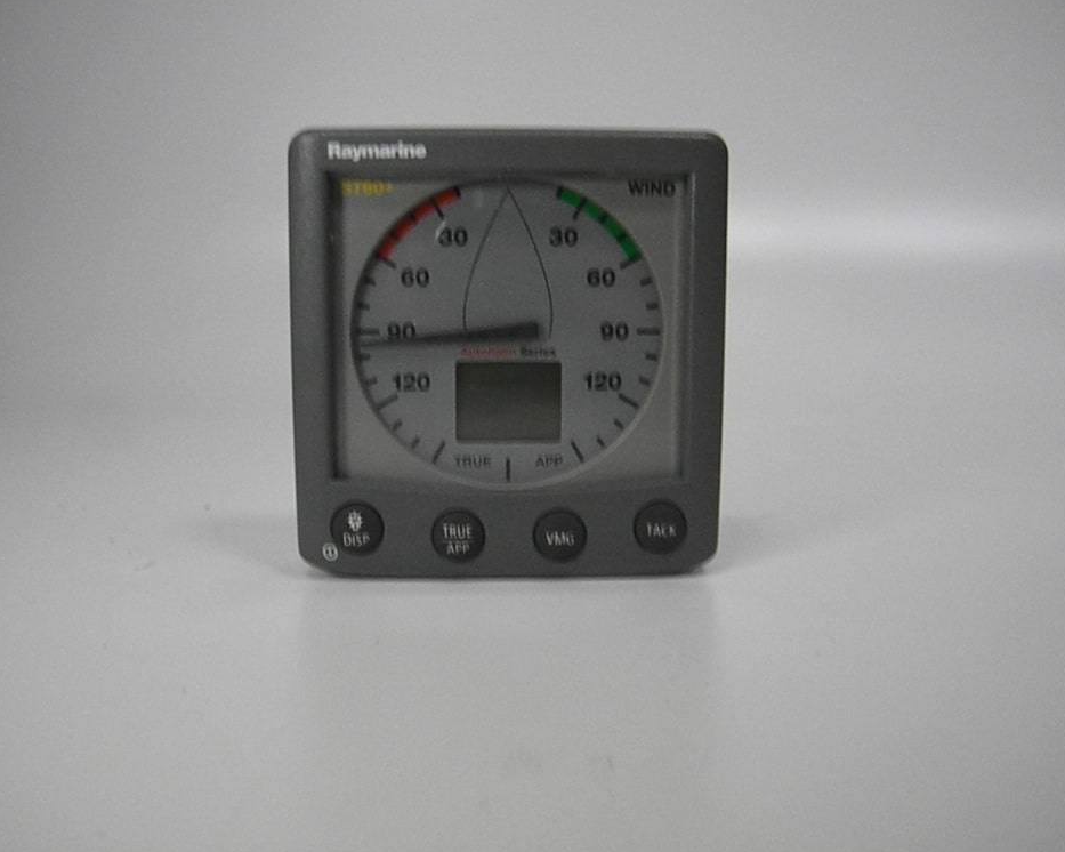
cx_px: 543
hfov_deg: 58.8
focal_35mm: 30
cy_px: 426
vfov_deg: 48.5
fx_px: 945
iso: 720
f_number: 7
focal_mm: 5
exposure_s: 1/304
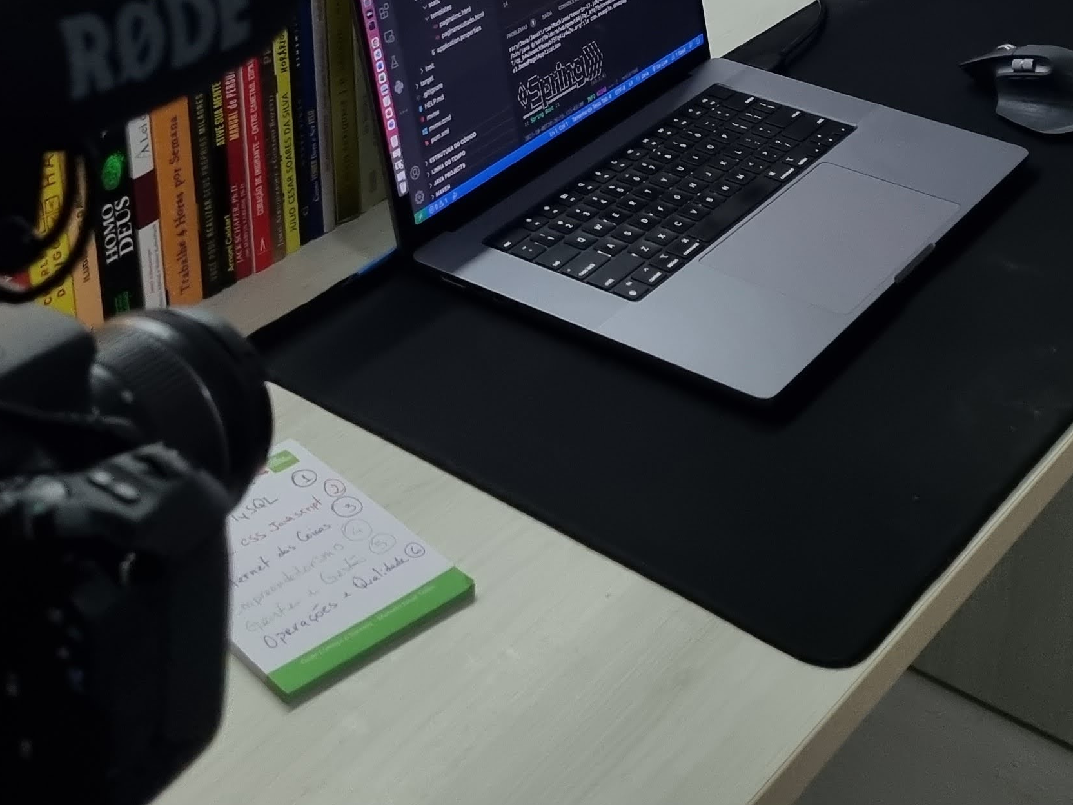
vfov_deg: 21.6
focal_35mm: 63
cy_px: -162
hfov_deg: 30.7
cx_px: 549
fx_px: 1953
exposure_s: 1/120
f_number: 1.8
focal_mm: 5.4
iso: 250
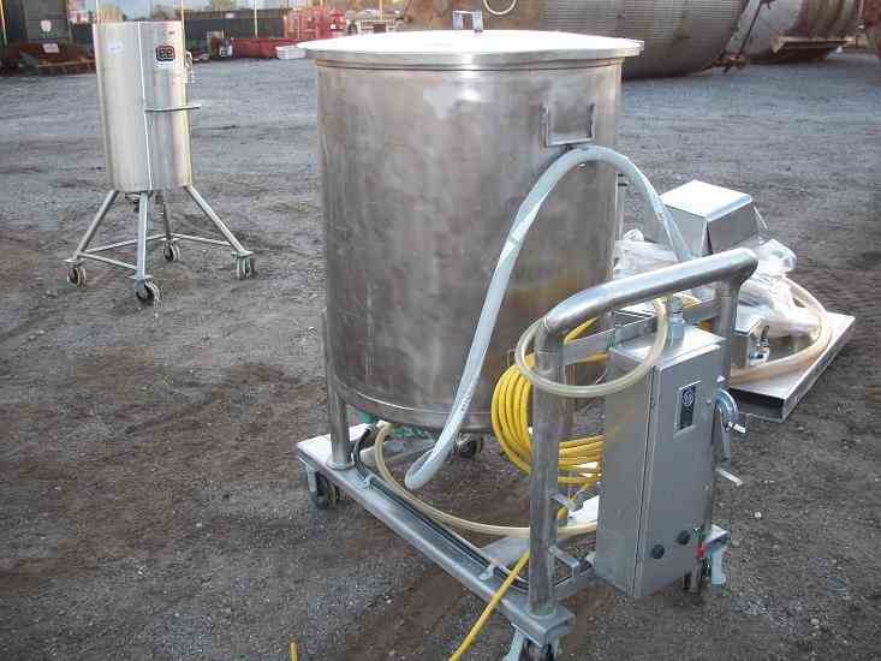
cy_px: 330
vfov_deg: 40.7
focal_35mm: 35
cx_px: 440
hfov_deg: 52.6
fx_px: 891
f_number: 3.1
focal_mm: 6.3
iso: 160
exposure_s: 1/60
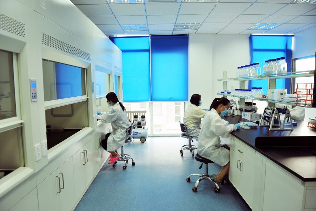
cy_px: 106
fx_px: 211
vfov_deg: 53.1
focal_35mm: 24
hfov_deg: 73.7
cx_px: 158
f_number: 3.5
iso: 500
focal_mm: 24
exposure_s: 1/100
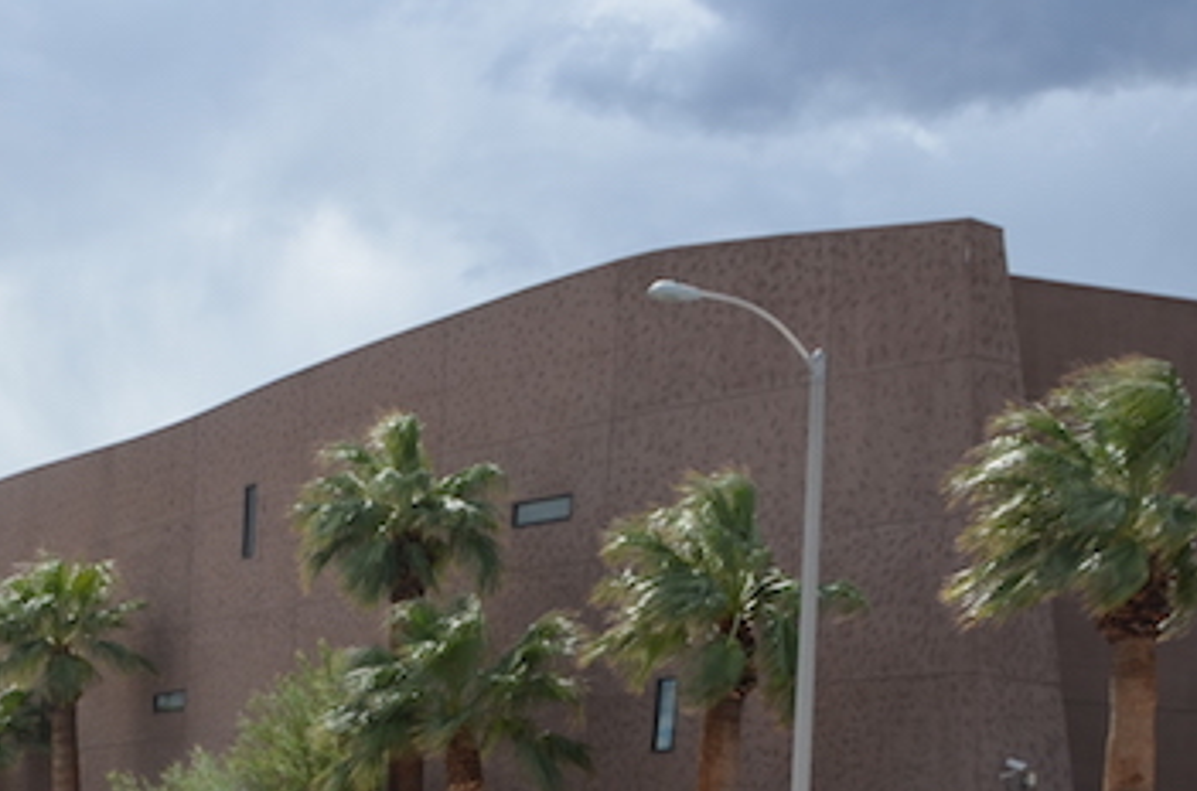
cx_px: -222
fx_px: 2553
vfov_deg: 16.4
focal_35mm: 77
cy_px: 1108
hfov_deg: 24.1
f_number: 9
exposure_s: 1/320
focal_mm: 18
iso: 100
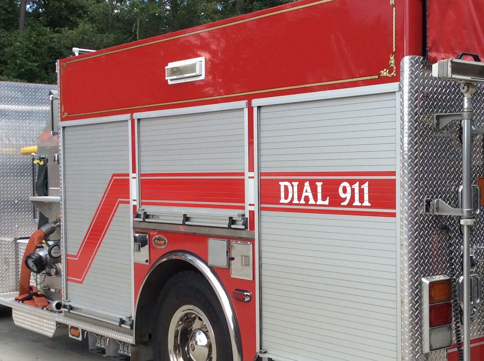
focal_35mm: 58
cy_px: 201
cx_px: 314
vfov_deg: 25.2
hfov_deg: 33.0
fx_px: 810
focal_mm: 3.3
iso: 32
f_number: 2.4
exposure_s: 1/251
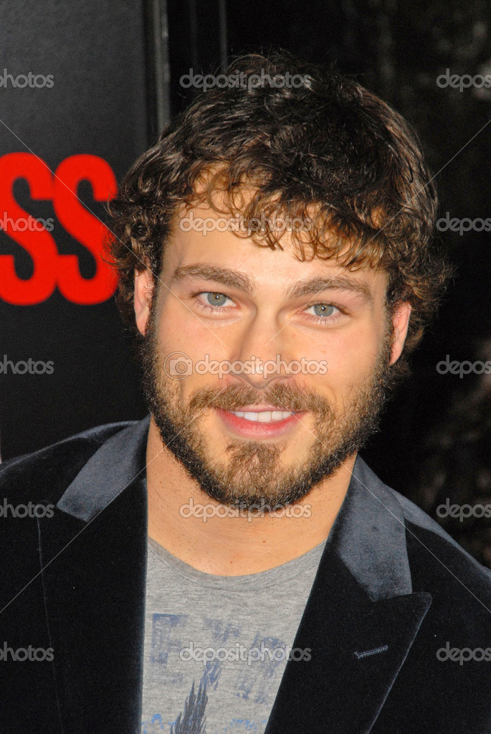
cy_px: 367
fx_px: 6118
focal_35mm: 300
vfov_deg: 6.9
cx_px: 246
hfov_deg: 4.6
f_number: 8
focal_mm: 200
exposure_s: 1/250
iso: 640
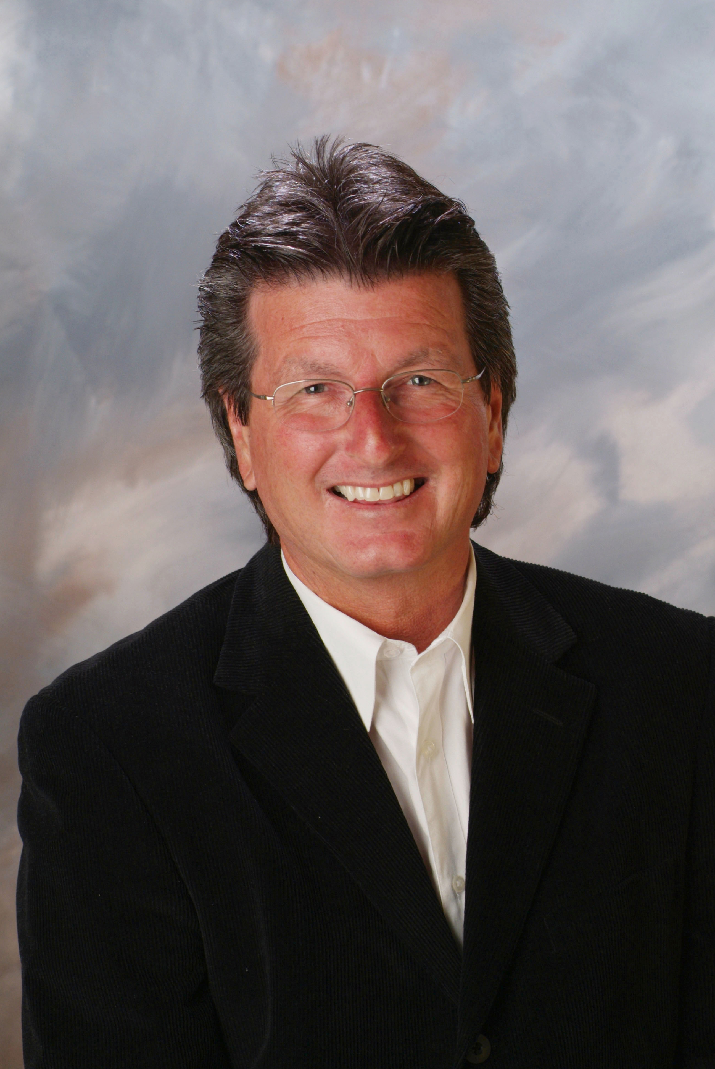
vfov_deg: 15.5
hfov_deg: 10.4
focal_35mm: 132
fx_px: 3922
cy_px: 527
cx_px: 373
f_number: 6.7
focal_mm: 80
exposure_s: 1/90
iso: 200
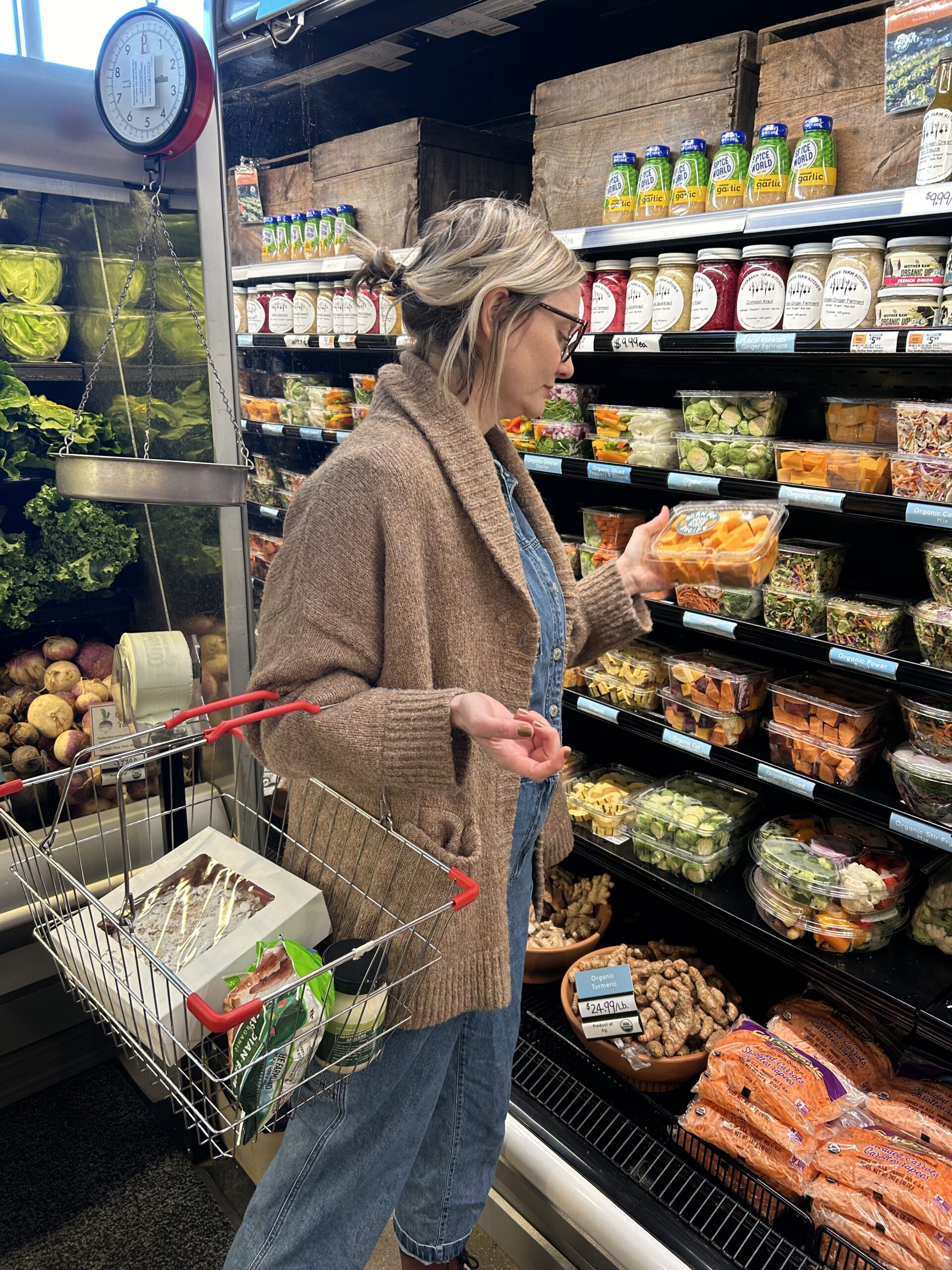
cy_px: 635
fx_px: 953
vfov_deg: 67.3
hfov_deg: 53.1
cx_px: 476
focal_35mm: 26
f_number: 1.5
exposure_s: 1/60
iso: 80
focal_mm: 5.7
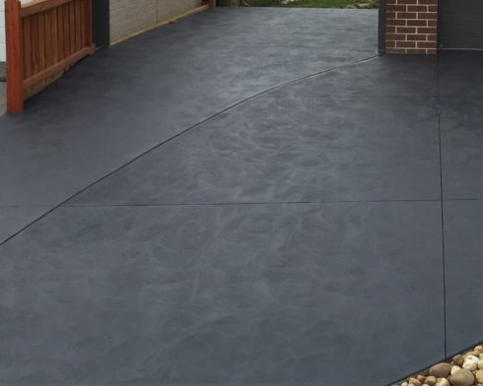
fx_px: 1058
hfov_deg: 25.2
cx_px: 402
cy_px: 4
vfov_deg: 20.1
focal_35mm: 74
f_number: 2.2
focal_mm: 4.15
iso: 32
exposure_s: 1/682
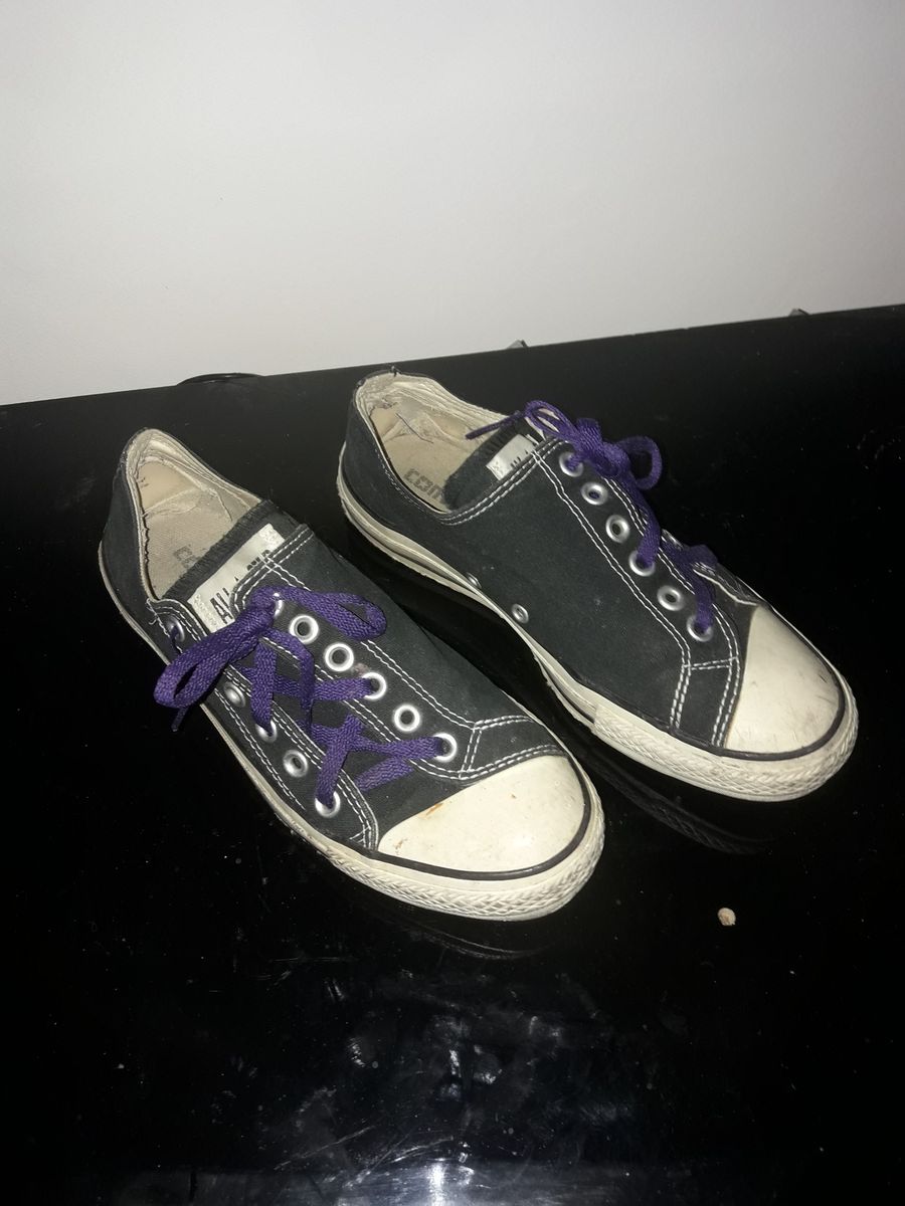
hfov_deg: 49.7
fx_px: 976
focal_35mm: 28
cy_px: 603
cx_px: 452
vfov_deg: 63.4
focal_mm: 3.7
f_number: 1.9
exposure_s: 1/30
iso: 50
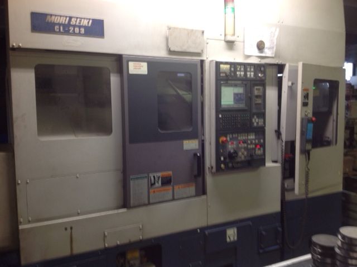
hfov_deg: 52.7
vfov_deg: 40.6
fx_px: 360
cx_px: 178
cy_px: 134
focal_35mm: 35
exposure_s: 1/15
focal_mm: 4.28
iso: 64
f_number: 2.4
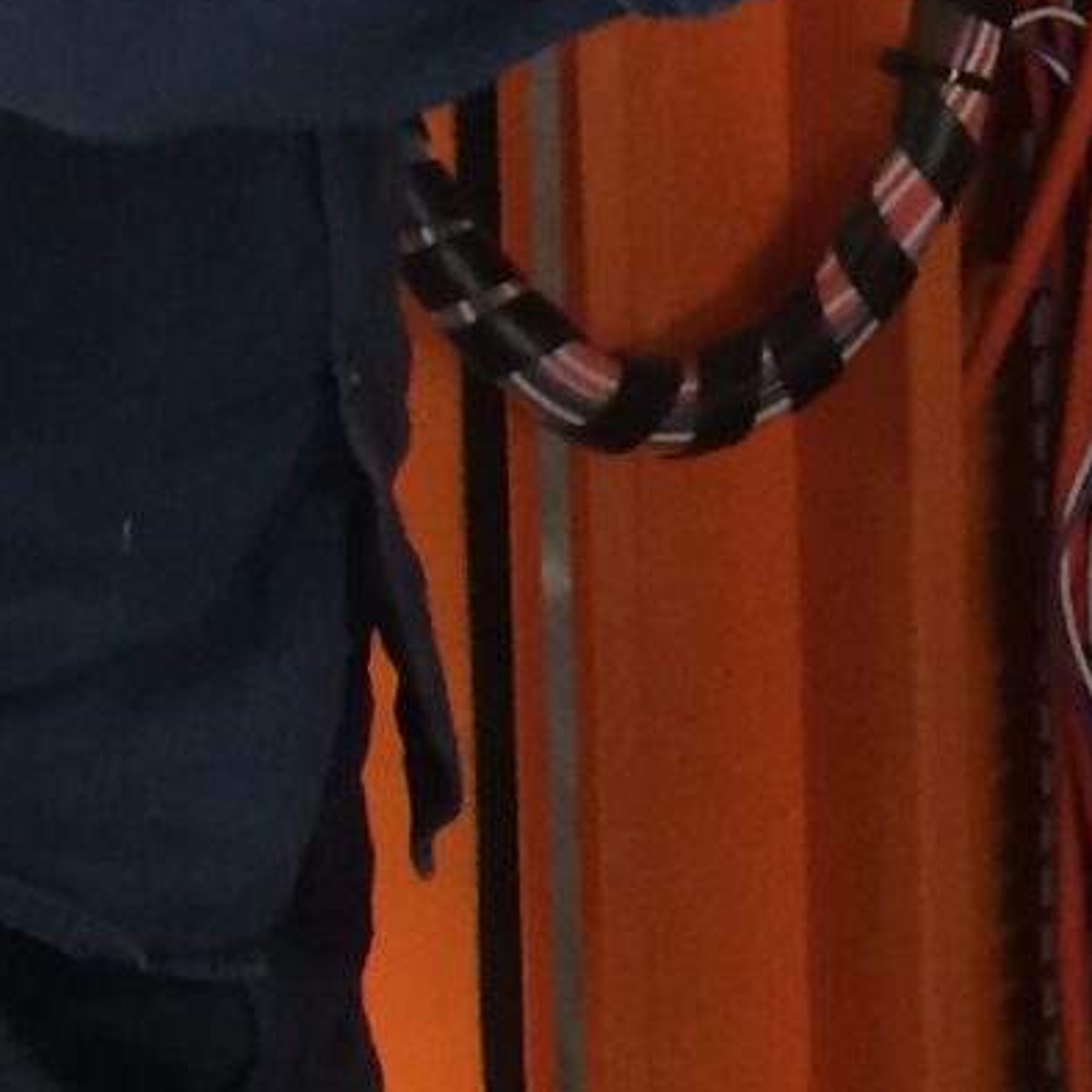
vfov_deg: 9.6
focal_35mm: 172
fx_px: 6139
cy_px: -1015
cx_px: 962
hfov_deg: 10.1
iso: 250
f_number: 2.2
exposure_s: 1/33
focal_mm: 4.12
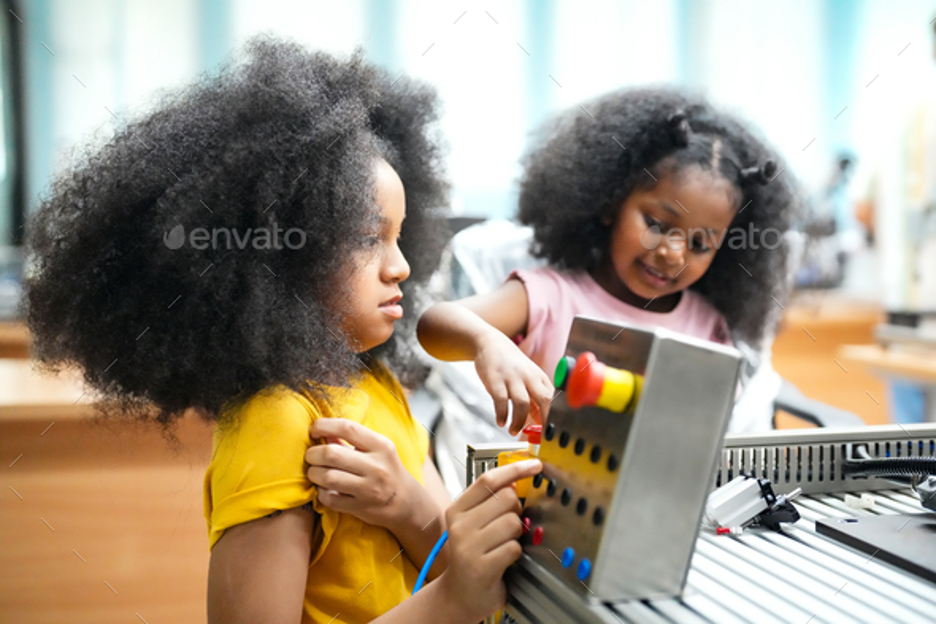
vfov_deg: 27.0
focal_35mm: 50
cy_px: 312
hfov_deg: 39.6
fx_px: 1300
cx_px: 468
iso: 12800
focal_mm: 50
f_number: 2
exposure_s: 1/571
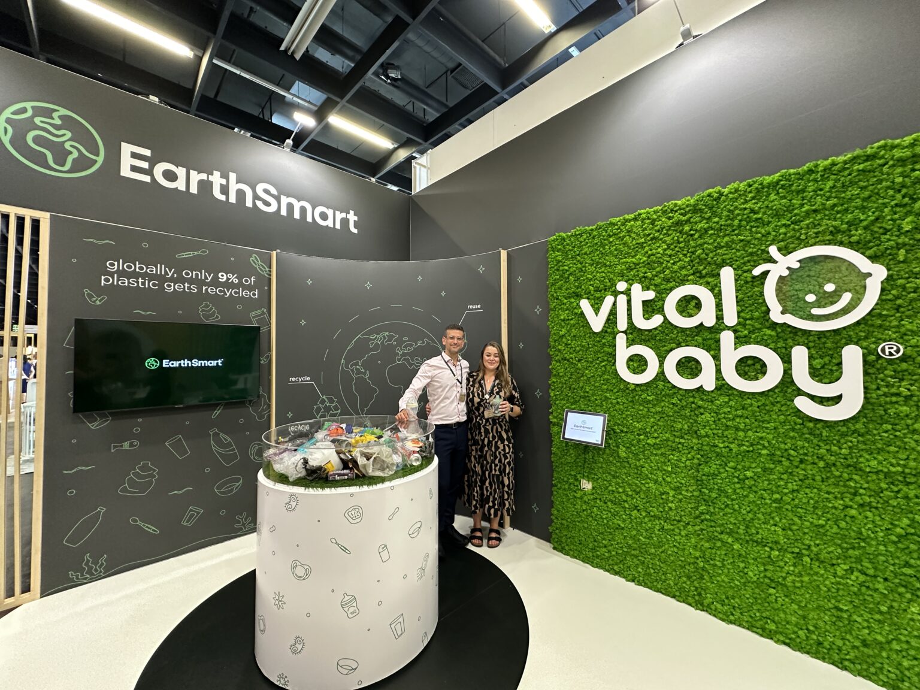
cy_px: 345
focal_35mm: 14
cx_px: 460
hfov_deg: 102.1
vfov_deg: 85.7
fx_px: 372
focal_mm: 2.22
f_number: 2.2
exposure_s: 1/50
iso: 250
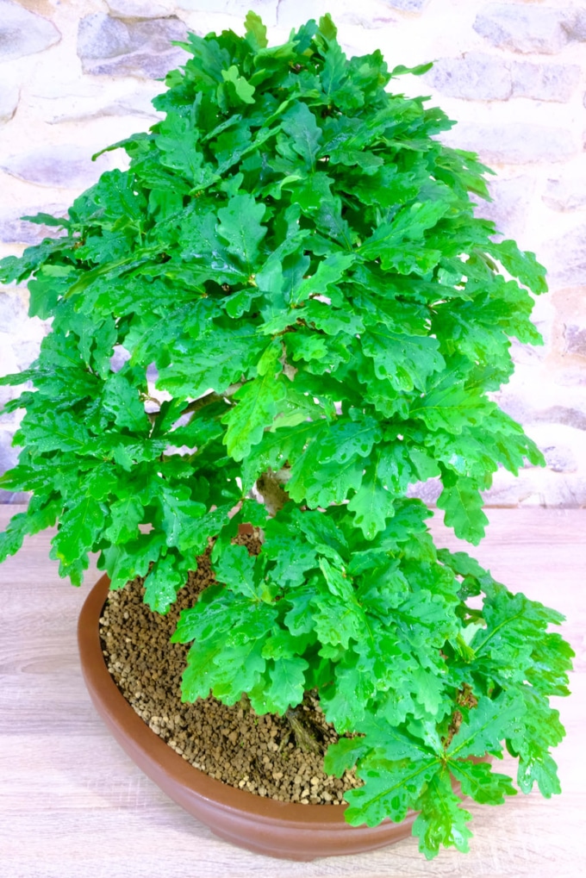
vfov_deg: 46.4
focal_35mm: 42
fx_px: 1025
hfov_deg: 31.9
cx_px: 293
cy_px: 439
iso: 3200
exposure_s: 1/15
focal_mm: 27.7
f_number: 14
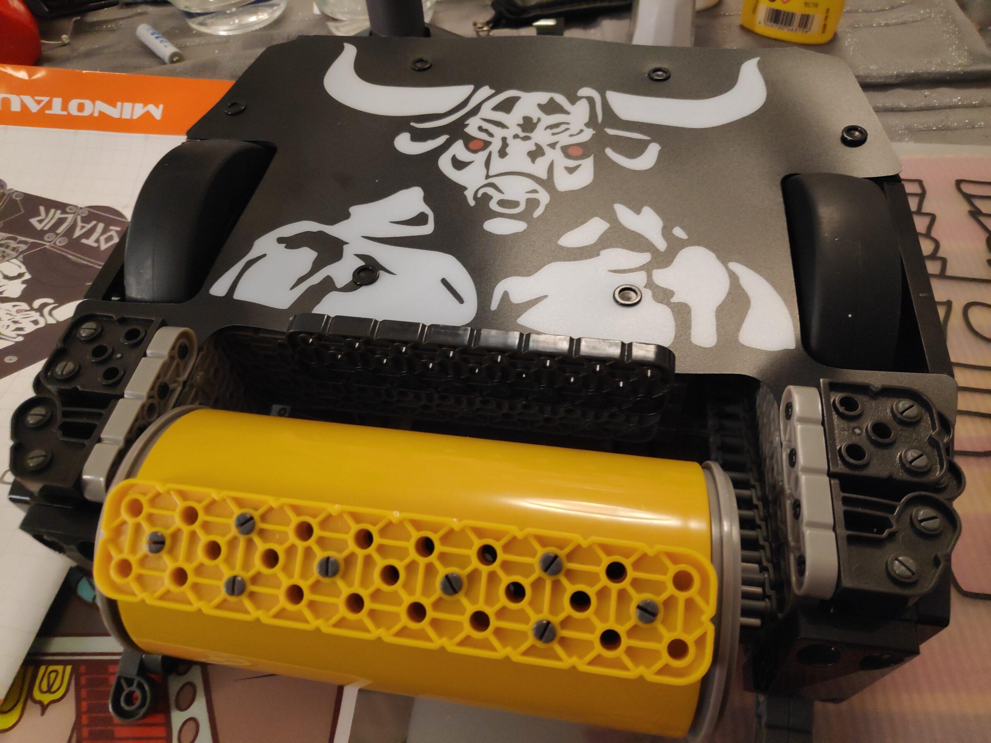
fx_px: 573
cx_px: 496
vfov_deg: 66.0
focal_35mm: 20
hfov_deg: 81.7
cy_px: 372
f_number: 1.9
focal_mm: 3.94
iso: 1505
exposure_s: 1/50
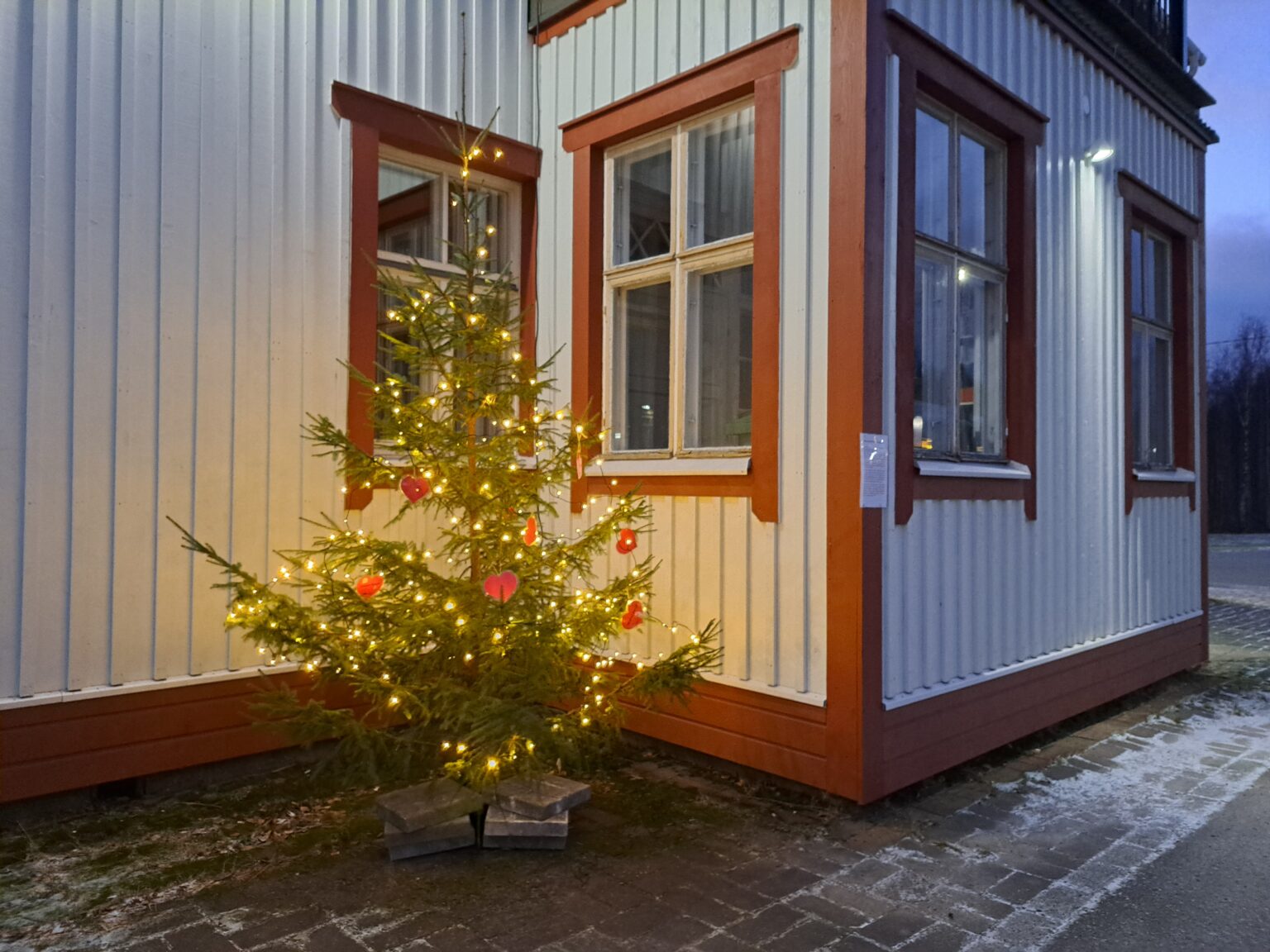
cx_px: 635
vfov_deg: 56.8
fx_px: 881
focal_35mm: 24
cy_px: 476
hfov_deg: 71.6
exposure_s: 1/25
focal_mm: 5.23
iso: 500
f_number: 1.8
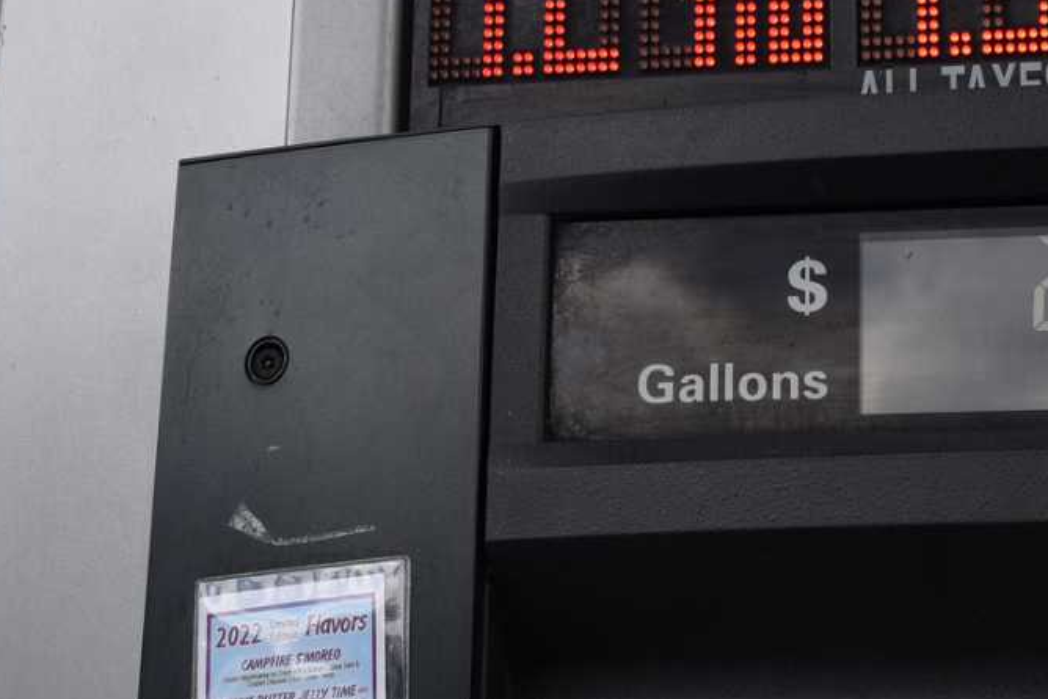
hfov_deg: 21.3
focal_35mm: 95
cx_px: 759
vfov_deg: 14.4
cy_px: 277
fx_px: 2767
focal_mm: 31
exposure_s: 1/100
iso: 80
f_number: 7.1
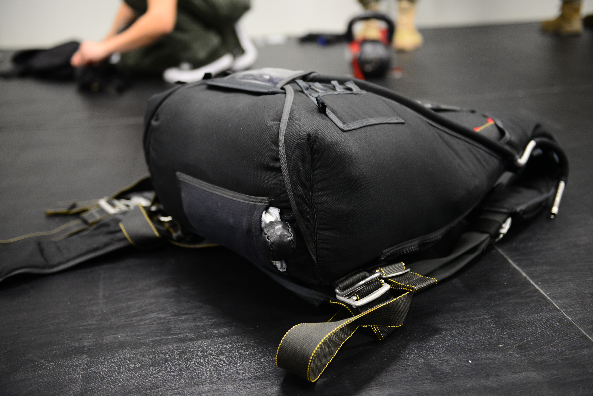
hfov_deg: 48.4
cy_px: 198
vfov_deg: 33.4
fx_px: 659
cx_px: 296
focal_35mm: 40
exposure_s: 1/100
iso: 1000
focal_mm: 40
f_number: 2.8
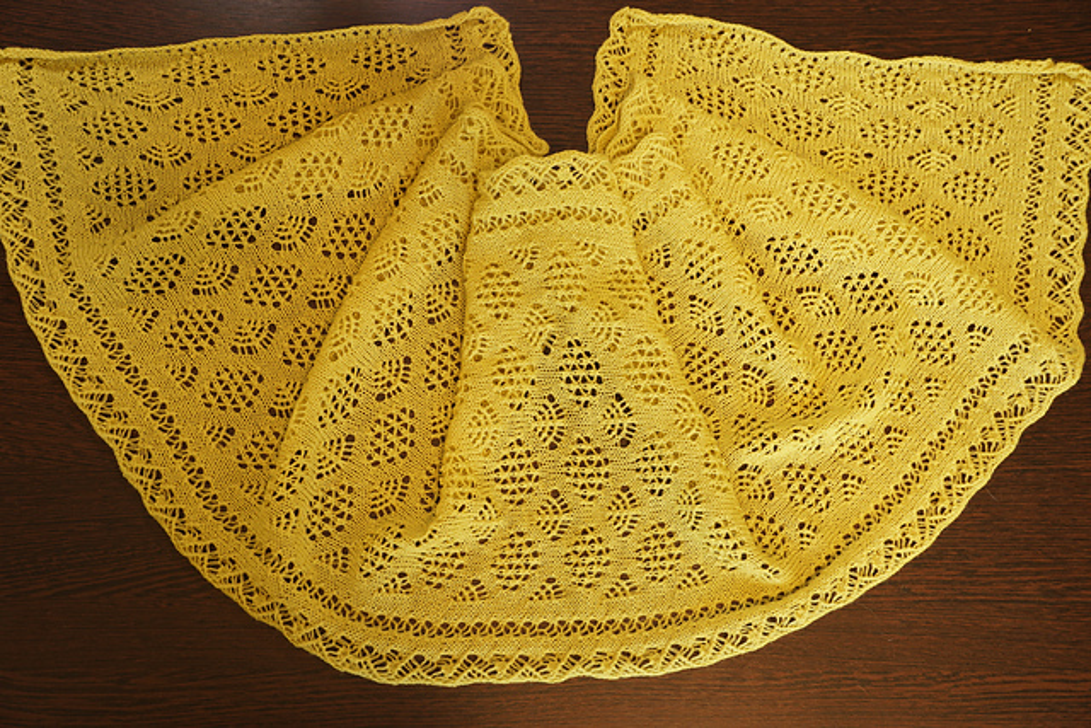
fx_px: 1409
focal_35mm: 46
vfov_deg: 29.0
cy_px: 364
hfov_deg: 42.3
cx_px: 546
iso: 250
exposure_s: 1/15
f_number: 4.5
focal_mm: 31
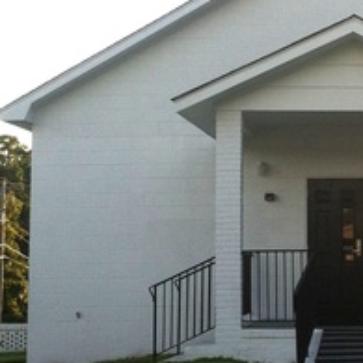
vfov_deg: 18.3
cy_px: 160
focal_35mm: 95
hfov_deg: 17.8
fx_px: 1127
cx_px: 370
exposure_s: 1/370
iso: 80
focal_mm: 3.85
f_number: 2.8
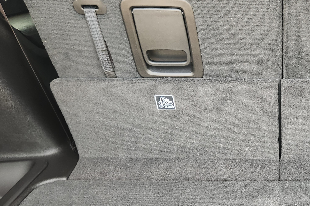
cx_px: 276
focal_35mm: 48
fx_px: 413
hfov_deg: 38.4
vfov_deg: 27.2
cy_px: 181
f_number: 1.8
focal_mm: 5.4
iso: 125
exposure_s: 1/180
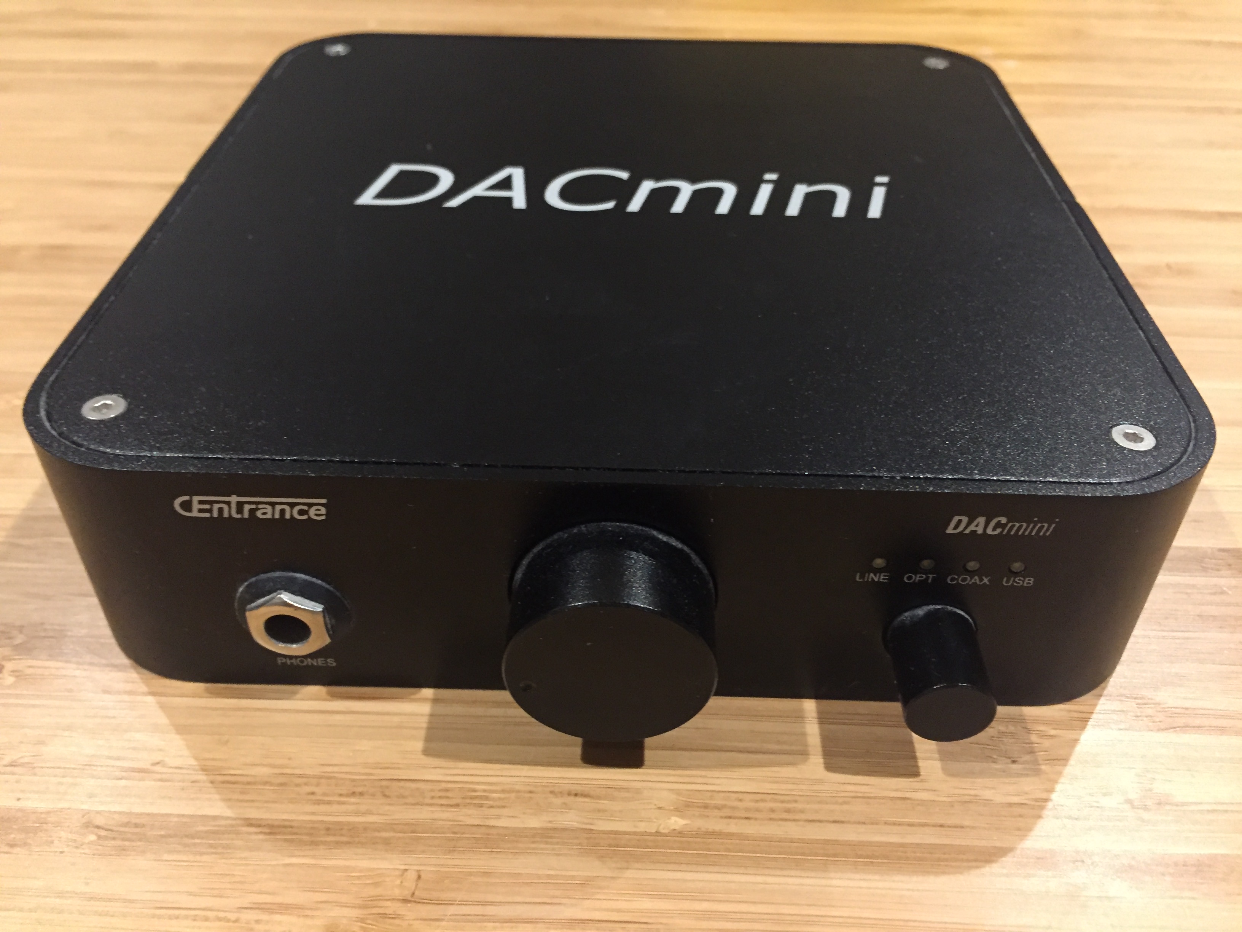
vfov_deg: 48.2
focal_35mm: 29
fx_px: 1041
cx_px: 621
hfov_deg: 61.7
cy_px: 466
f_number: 2.2
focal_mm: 4.15
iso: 250
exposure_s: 1/17
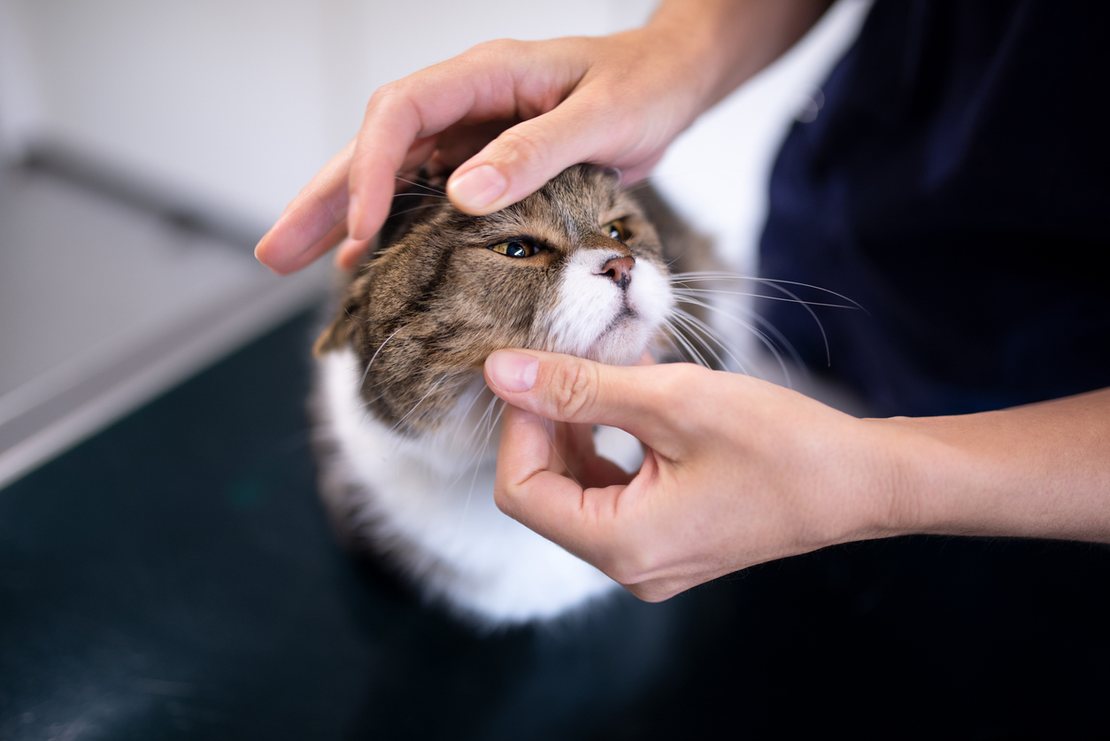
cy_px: 370
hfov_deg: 54.4
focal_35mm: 35
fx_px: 1079
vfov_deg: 37.9
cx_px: 555
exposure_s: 1/400
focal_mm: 35
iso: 280
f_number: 1.4
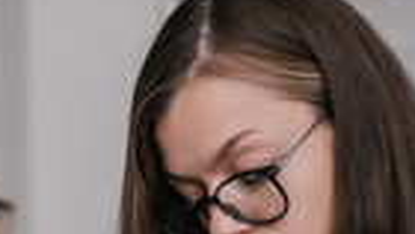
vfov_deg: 6.3
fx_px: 2092
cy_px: 375
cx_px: 166
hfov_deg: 11.3
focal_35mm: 190
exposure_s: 1/400
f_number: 2.8
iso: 400
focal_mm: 43
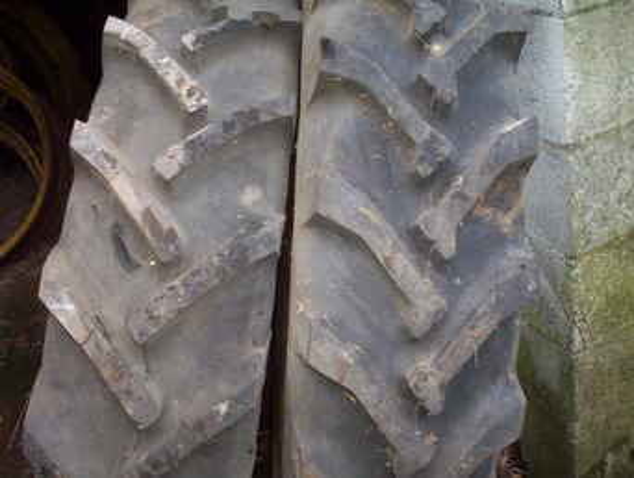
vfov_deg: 36.9
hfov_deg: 47.8
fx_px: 716
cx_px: 317
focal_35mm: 39
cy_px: 239
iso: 140
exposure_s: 1/30
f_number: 4.5
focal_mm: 6
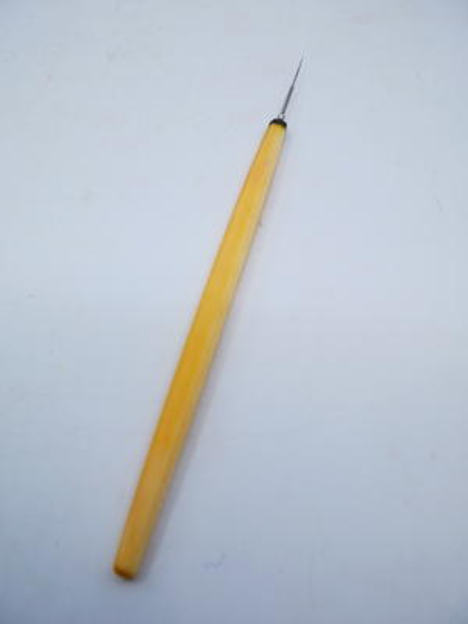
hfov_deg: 32.9
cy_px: 312
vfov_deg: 42.9
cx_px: 234
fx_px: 793
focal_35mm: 44
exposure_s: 1/100
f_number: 9
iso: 200
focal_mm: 22
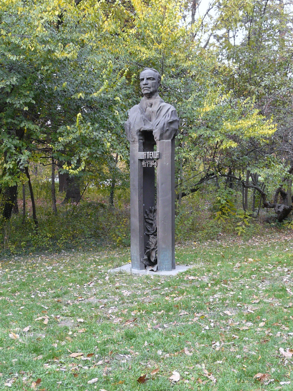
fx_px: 632
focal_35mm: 56
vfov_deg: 34.3
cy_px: 196
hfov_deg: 26.1
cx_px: 146
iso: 100
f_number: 2.8
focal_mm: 5.8
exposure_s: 1/60
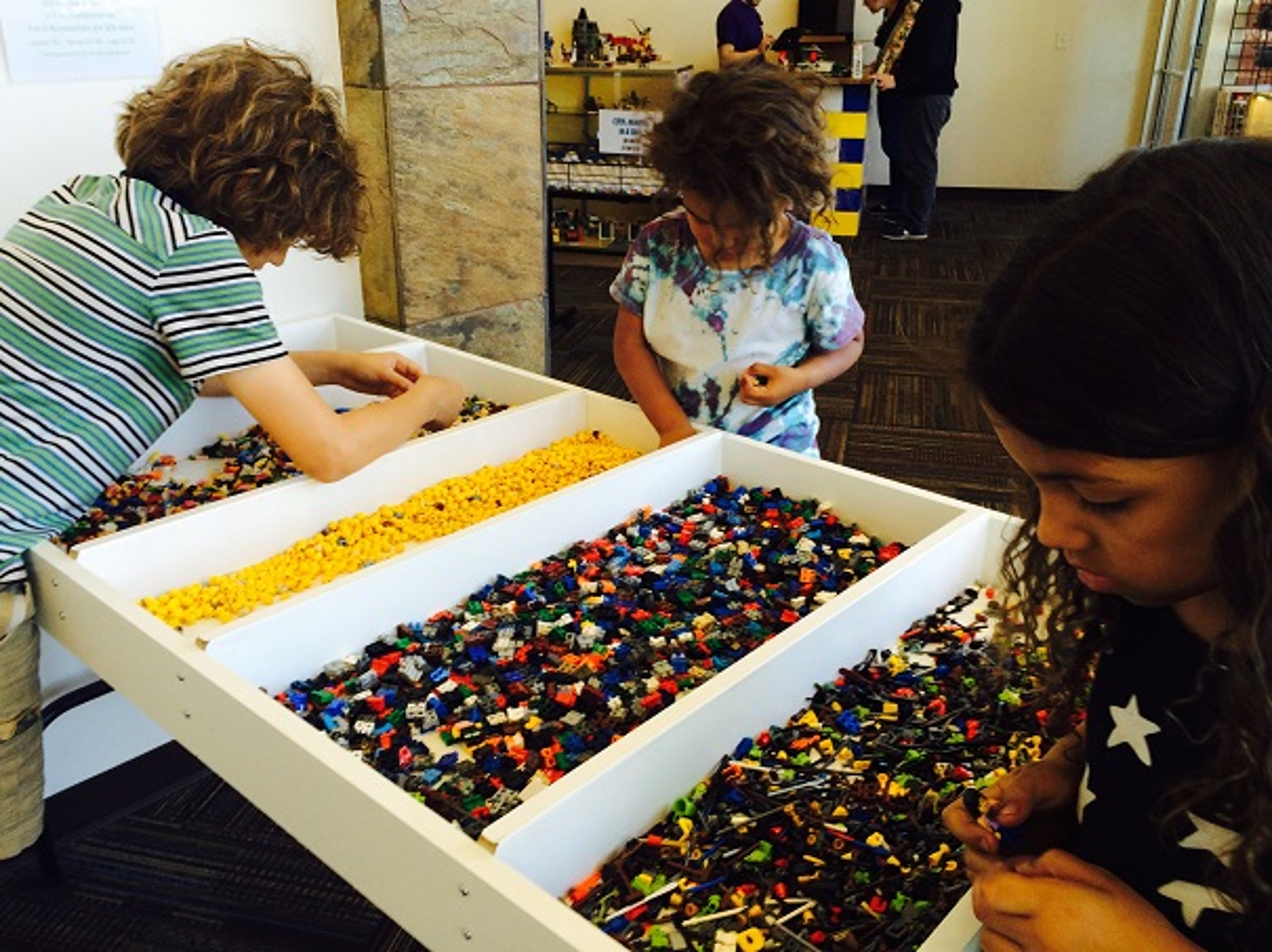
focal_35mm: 29
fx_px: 1065
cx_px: 636
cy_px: 476
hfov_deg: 61.7
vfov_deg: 48.2
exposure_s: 1/60
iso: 40
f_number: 2.2
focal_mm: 4.15
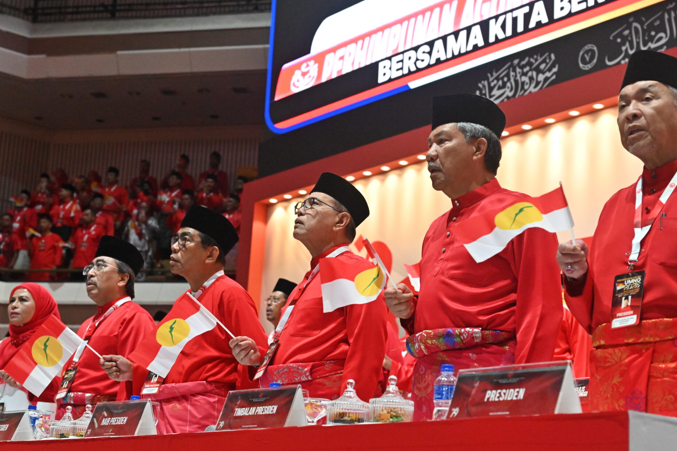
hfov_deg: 32.4
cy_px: 225
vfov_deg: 21.9
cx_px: 371
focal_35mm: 62
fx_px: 1166
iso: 4000
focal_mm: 56
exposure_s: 1/500
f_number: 5
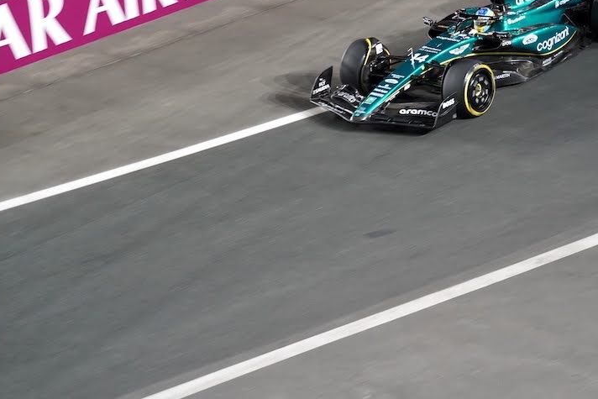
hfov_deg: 16.6
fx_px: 2043
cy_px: 103
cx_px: 403
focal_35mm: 123
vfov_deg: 11.1
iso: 1250
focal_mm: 73
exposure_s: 1/160
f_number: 4.5
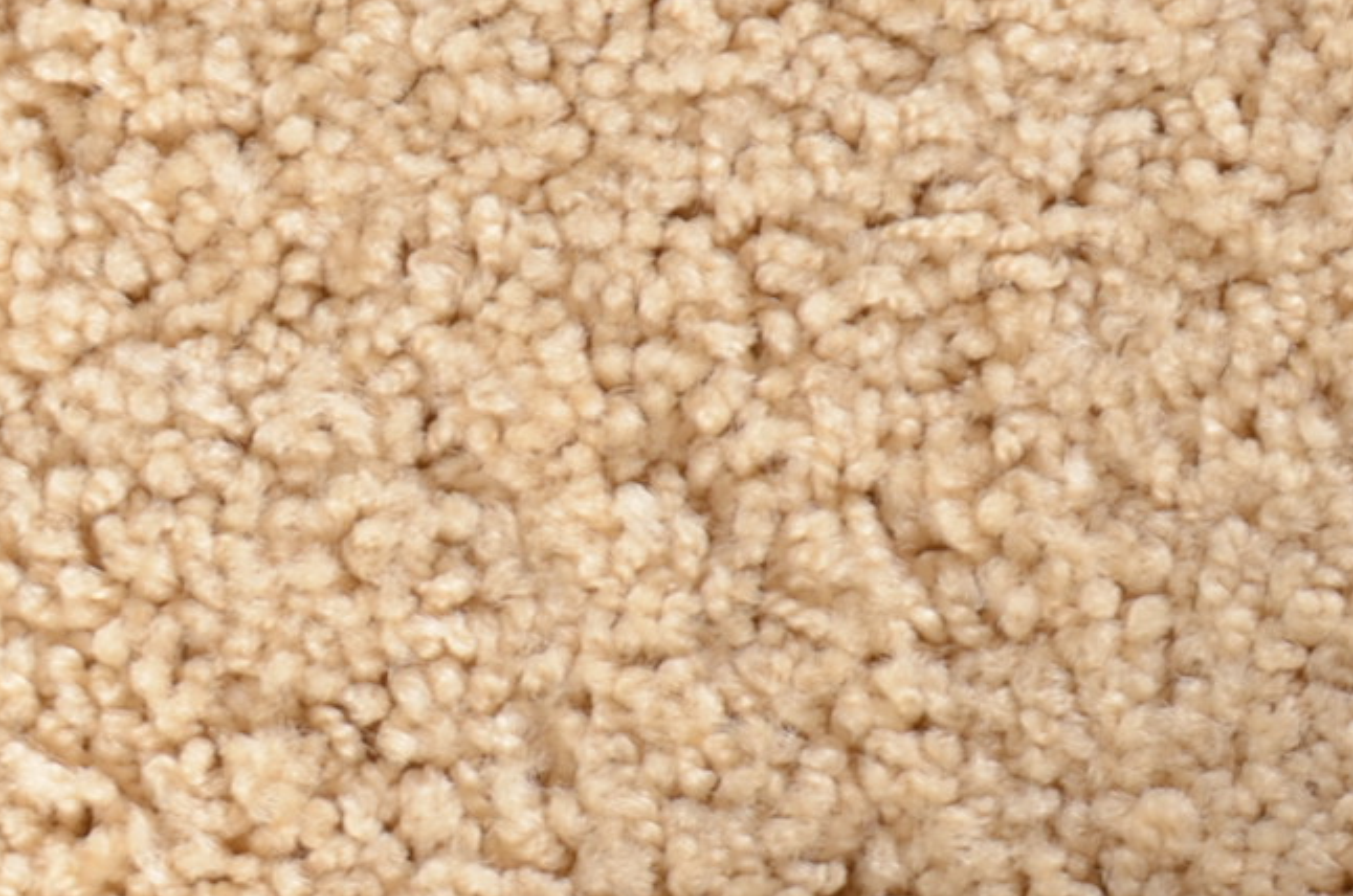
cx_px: 1014
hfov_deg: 3.4
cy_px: 1671
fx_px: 22539
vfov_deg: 2.3
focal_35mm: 601
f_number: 10
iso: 125
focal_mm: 105
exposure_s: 1/80
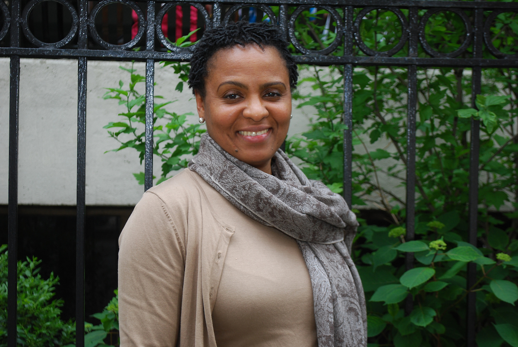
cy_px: 174
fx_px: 907
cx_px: 259
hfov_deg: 31.9
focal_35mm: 63
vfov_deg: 21.6
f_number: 5.3
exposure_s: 1/100
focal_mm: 42
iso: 200
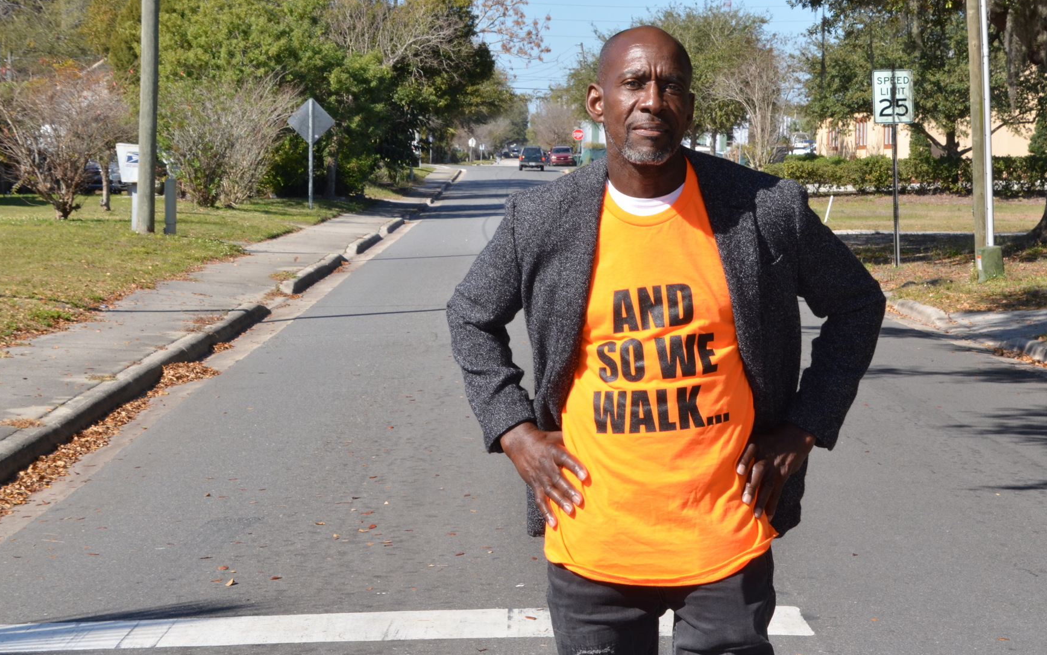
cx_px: 600
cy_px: 277
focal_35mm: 97
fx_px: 2756
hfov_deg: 21.5
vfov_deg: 13.5
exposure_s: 1/200
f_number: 20
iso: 400
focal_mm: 55
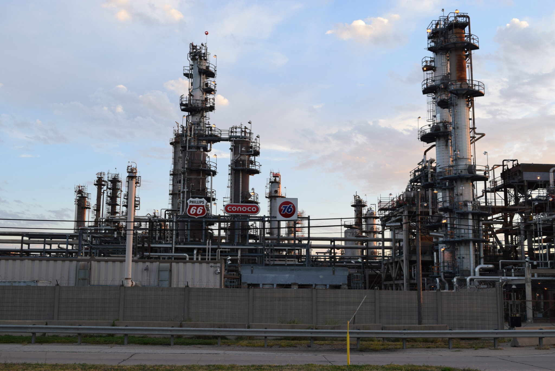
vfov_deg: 31.9
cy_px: 186
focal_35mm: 42
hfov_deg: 46.4
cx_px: 278
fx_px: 648
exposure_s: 1/160
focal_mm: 28
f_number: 6.3
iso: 400
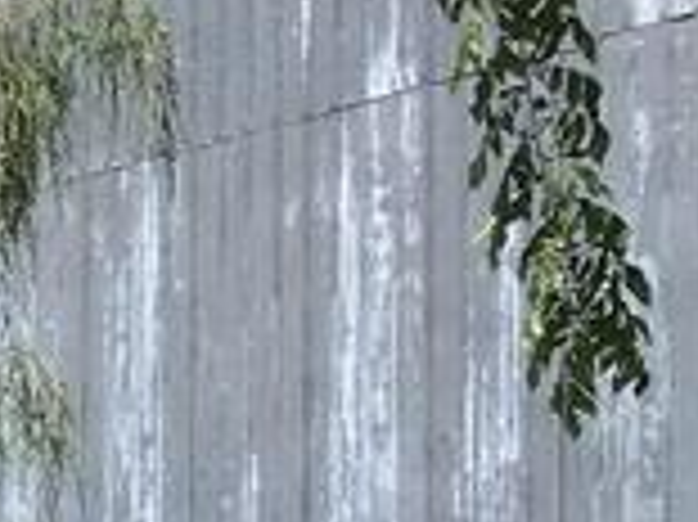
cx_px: -1500
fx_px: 4030
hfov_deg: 8.2
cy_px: 918
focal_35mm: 200
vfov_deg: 7.2
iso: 25
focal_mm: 3.3
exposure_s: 1/1131
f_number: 2.4
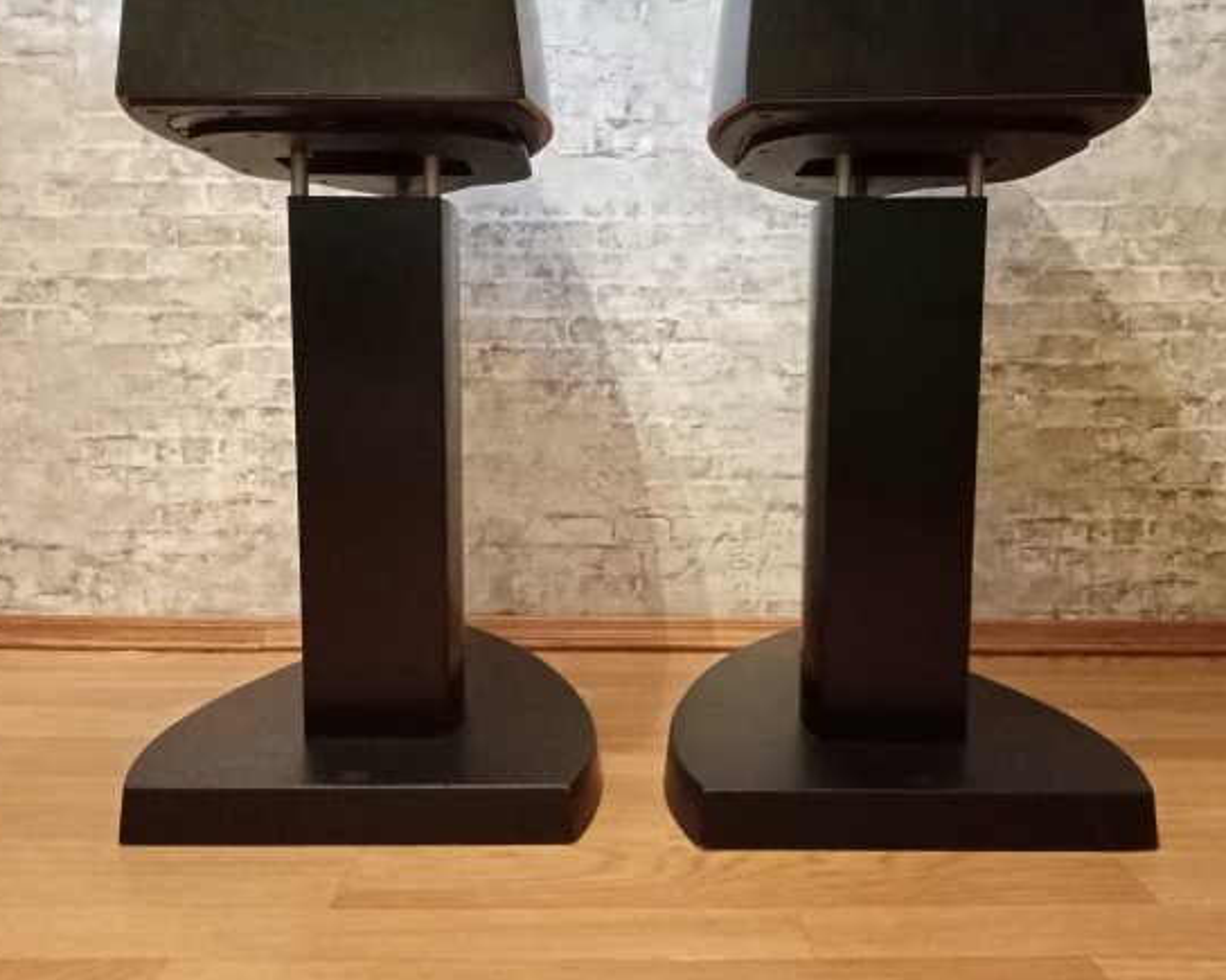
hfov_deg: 62.2
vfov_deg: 51.5
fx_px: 1016
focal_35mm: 28
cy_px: 484
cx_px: 606
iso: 2259
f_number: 1.8
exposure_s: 1/14.3
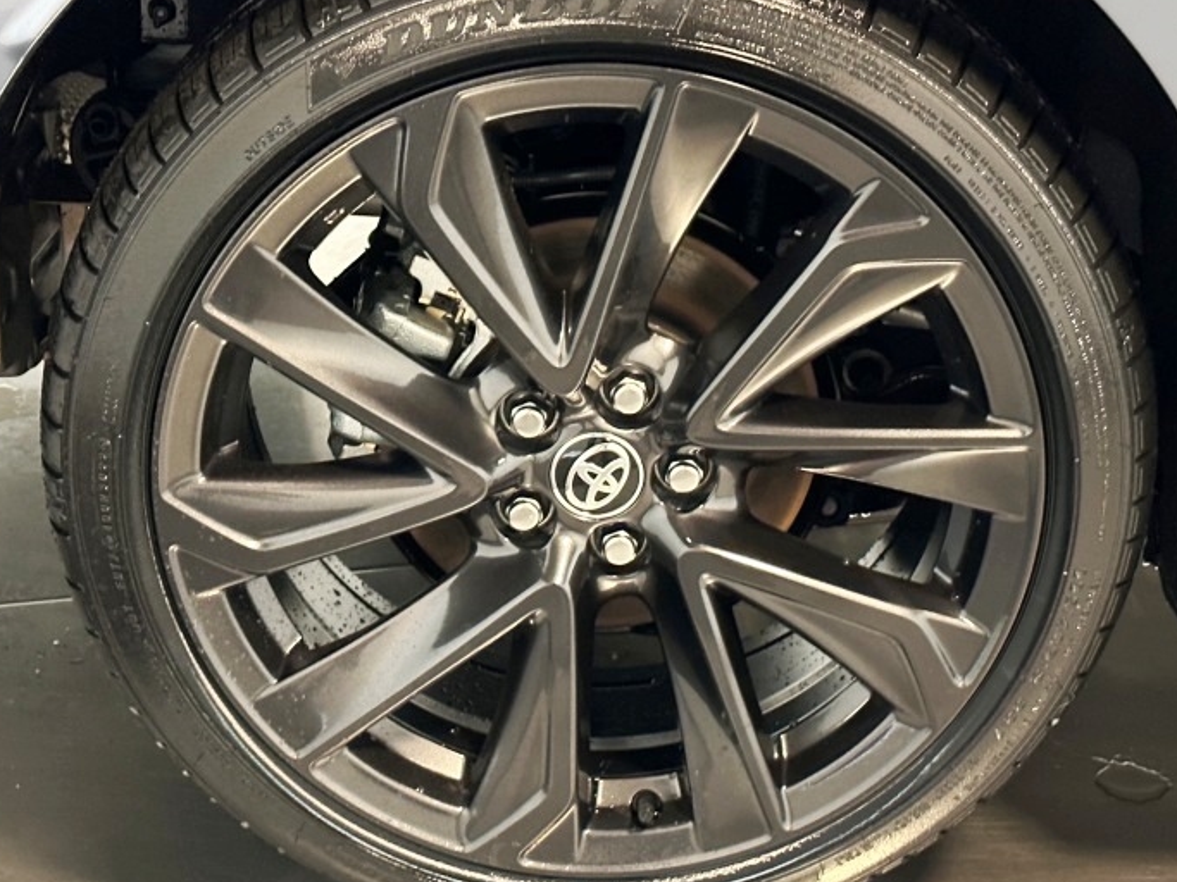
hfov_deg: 27.0
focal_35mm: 72
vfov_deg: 20.4
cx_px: 581
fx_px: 2448
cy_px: 481
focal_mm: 6.86
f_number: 1.78
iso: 640
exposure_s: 1/24
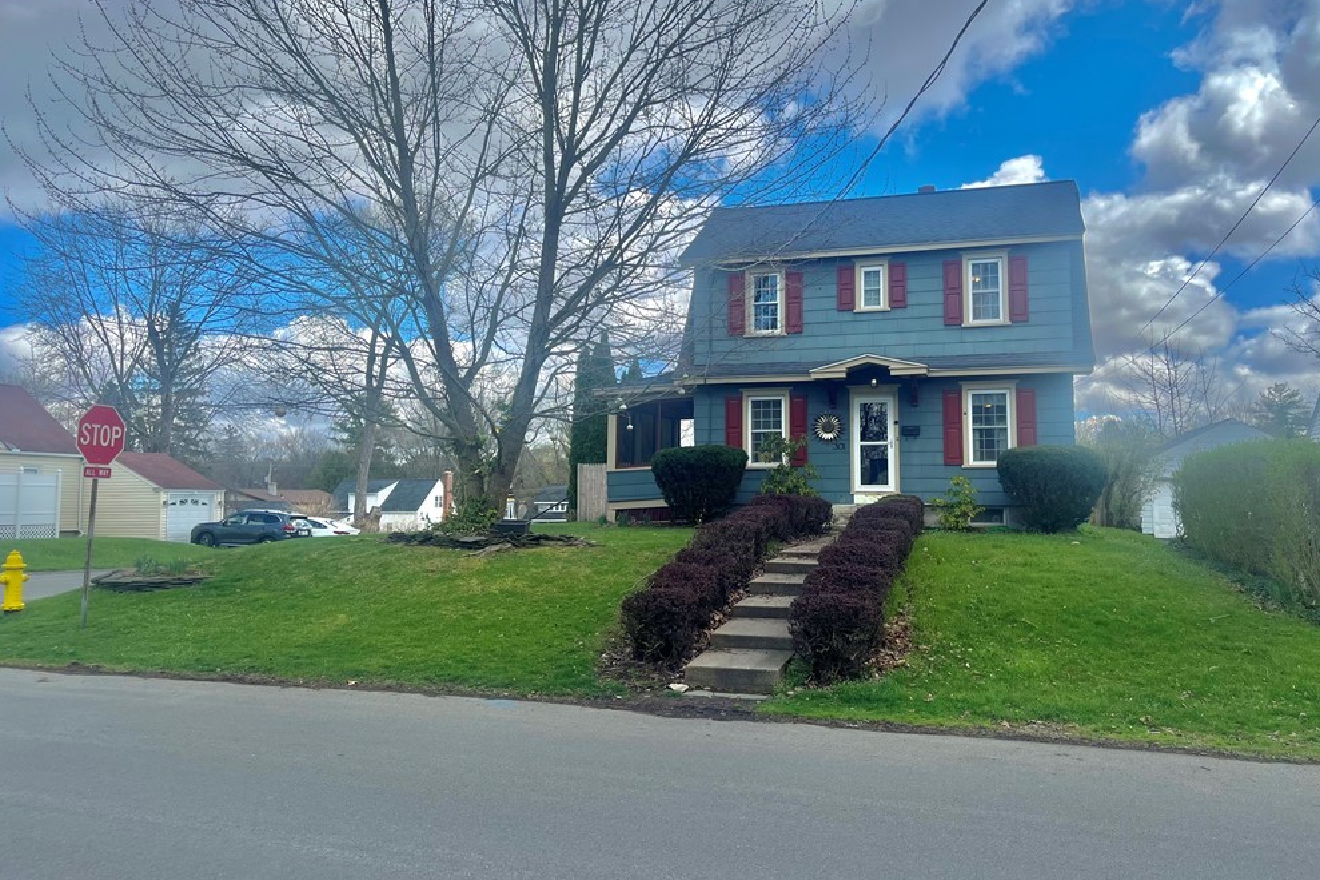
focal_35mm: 28
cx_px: 674
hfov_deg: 65.5
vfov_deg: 46.4
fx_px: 1026
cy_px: 410
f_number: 1.6
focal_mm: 5.1
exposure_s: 1/3215
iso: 50
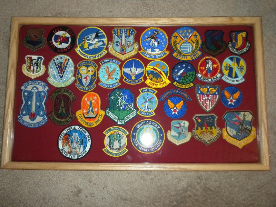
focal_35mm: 37
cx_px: 138
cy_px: 104
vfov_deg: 38.7
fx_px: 295
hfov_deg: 50.1
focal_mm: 6.6
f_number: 3.5
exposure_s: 1/30
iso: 400
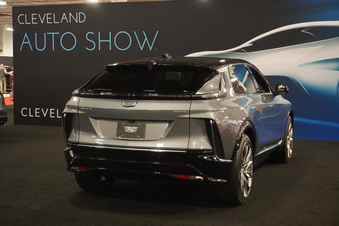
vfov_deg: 23.2
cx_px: 170
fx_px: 551
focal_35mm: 58
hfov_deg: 34.2
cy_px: 113
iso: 6400
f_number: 5.6
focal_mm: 39
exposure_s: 1/80
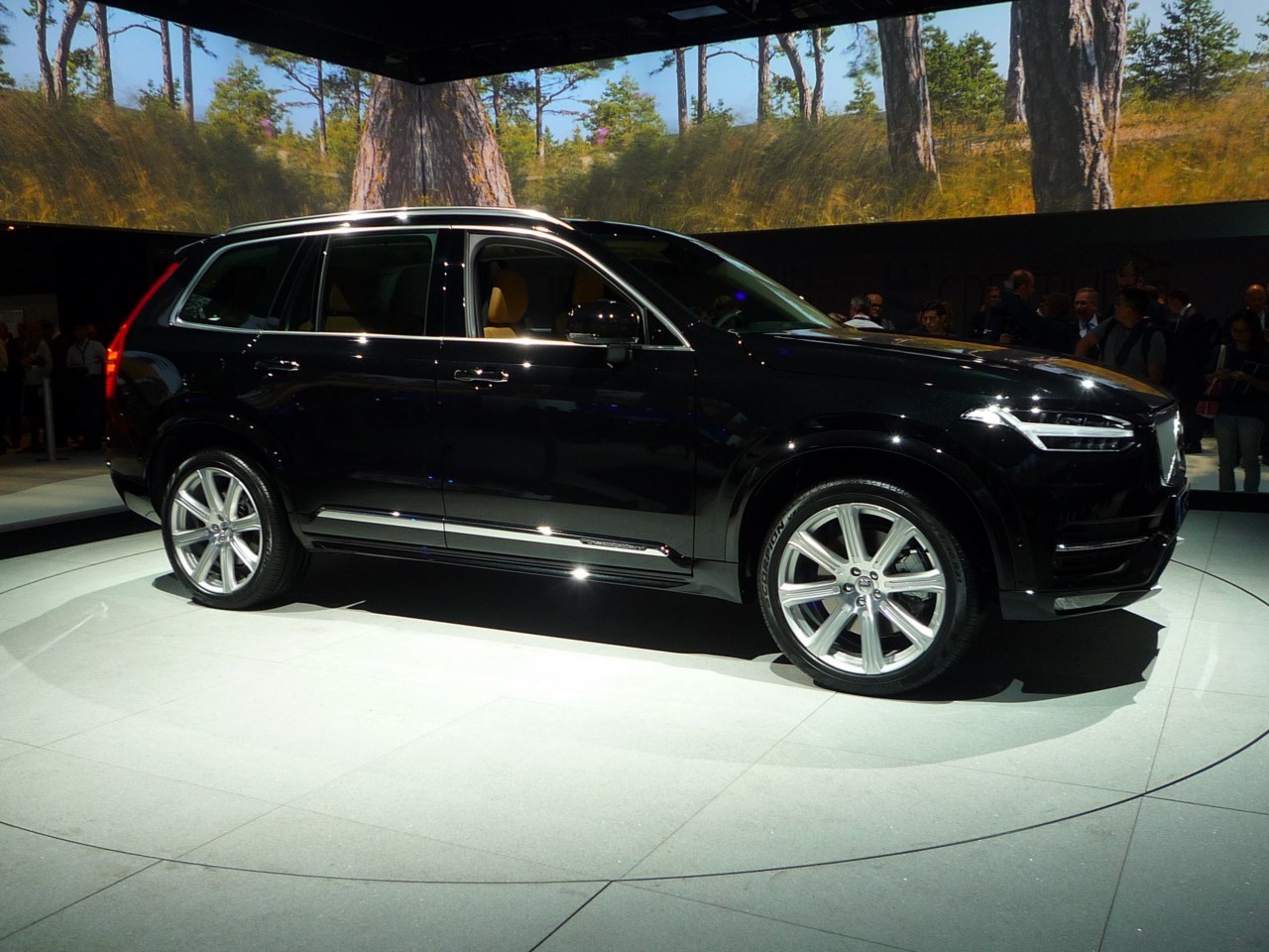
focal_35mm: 31
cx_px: 634
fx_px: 1136
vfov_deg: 45.4
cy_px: 476
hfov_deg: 58.4
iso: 100
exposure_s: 1/60
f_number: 2.8
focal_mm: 4.4
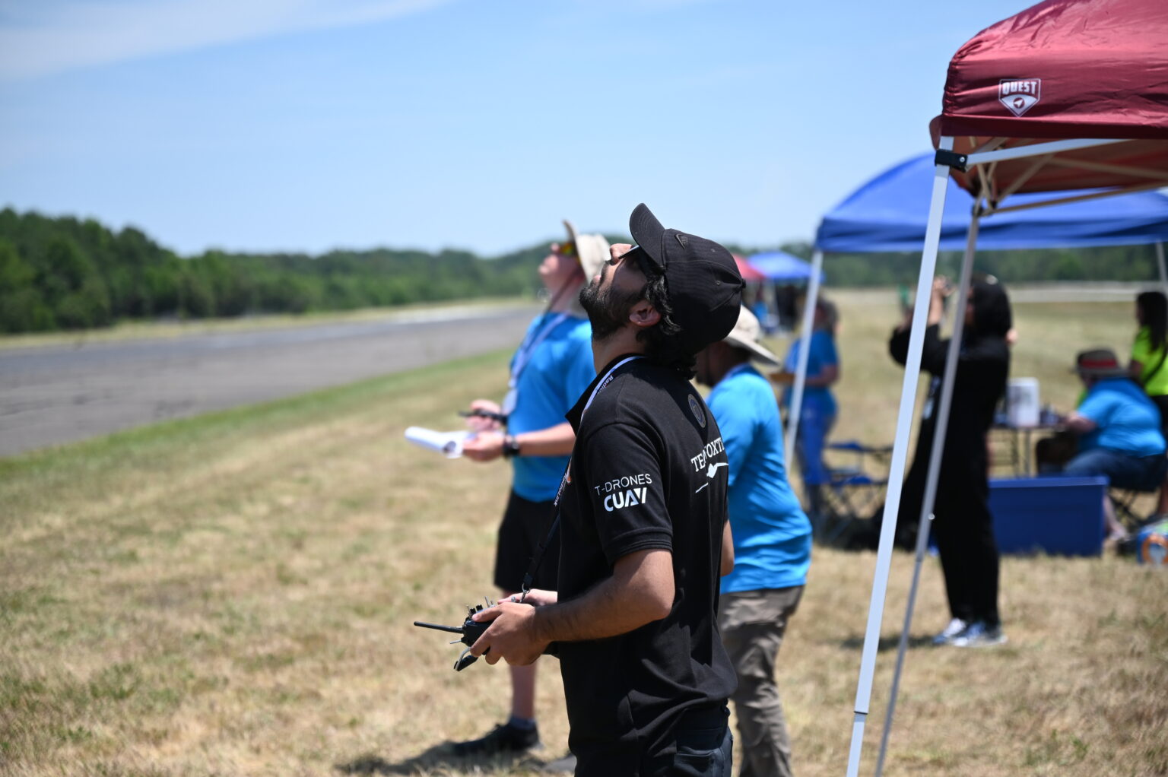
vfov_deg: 19.4
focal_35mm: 70
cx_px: 584
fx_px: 2270
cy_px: 388
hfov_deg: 28.9
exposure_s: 1/8000
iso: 400
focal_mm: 70
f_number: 2.8
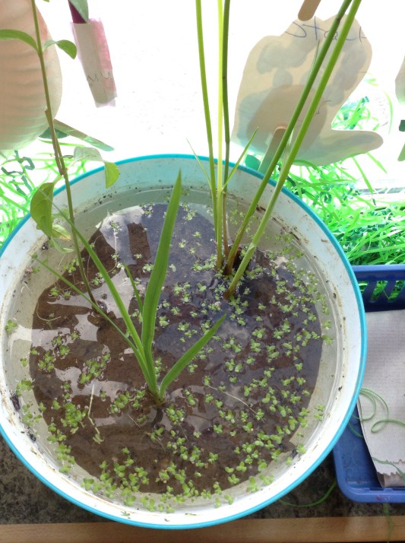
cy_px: 240
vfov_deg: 50.1
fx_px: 579
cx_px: 179
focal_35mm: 37
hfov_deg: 38.5
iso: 40
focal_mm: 3.3
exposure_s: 1/24
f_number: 2.4
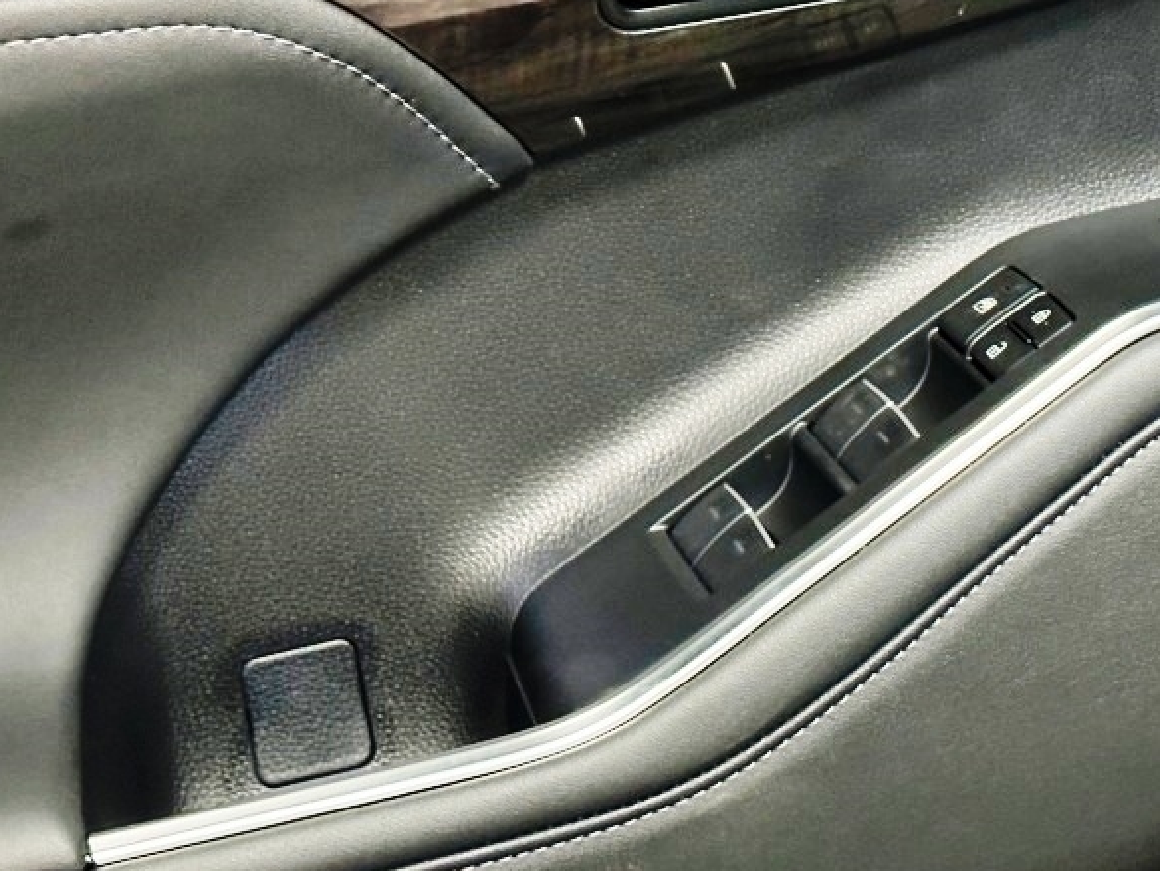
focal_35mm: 84
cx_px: 898
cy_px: 220
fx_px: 2815
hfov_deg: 23.0
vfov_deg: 17.5
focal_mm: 6.86
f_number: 1.78
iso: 640
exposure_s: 1/30
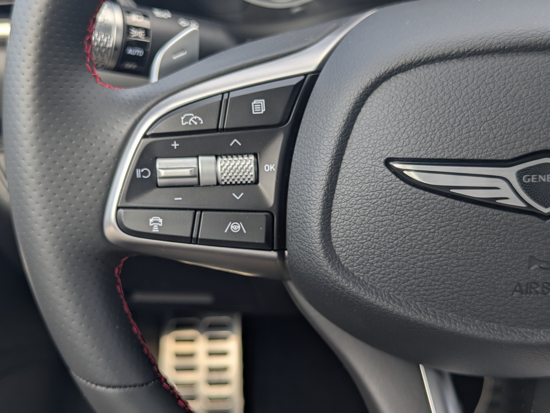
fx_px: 763
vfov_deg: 30.3
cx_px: 275
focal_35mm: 48
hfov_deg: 39.7
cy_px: 206
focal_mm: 6.81
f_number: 1.85
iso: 44
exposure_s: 1/424
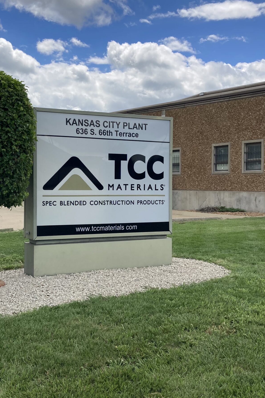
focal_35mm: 42
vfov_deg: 46.4
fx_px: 464
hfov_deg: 31.1
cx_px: 56
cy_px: 190
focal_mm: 3.99
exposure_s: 1/3003
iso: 25
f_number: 1.8
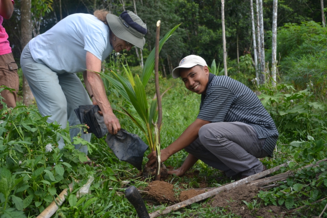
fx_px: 477
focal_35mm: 52
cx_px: 164
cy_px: 109
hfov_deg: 37.8
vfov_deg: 25.8
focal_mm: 35
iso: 100
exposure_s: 1/160
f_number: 6.3
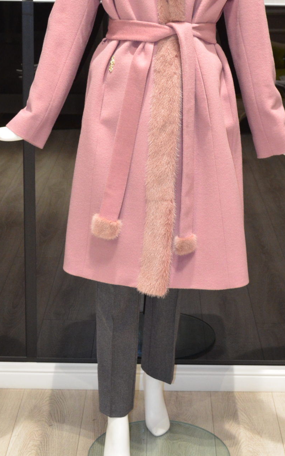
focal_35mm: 79
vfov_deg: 25.8
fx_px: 982
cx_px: 156
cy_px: 100
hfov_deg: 16.5
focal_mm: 26
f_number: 4.2
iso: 1100
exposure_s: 1/60
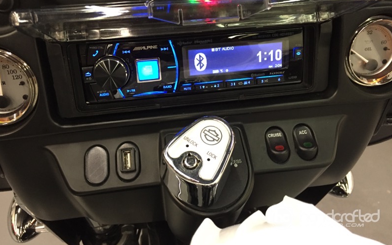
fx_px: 331
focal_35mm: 31
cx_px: 197
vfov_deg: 40.5
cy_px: 99
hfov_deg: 61.2
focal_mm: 4.15
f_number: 2.2
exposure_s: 1/30
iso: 200
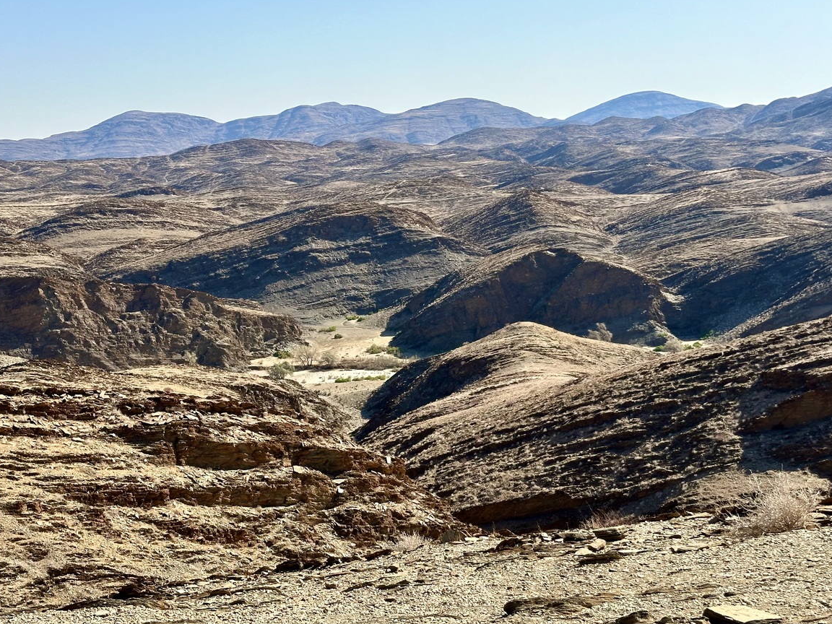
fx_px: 1346
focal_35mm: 56
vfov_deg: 26.1
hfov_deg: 34.3
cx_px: 351
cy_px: 343
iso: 64
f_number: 1.78
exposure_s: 1/3155
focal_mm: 6.86
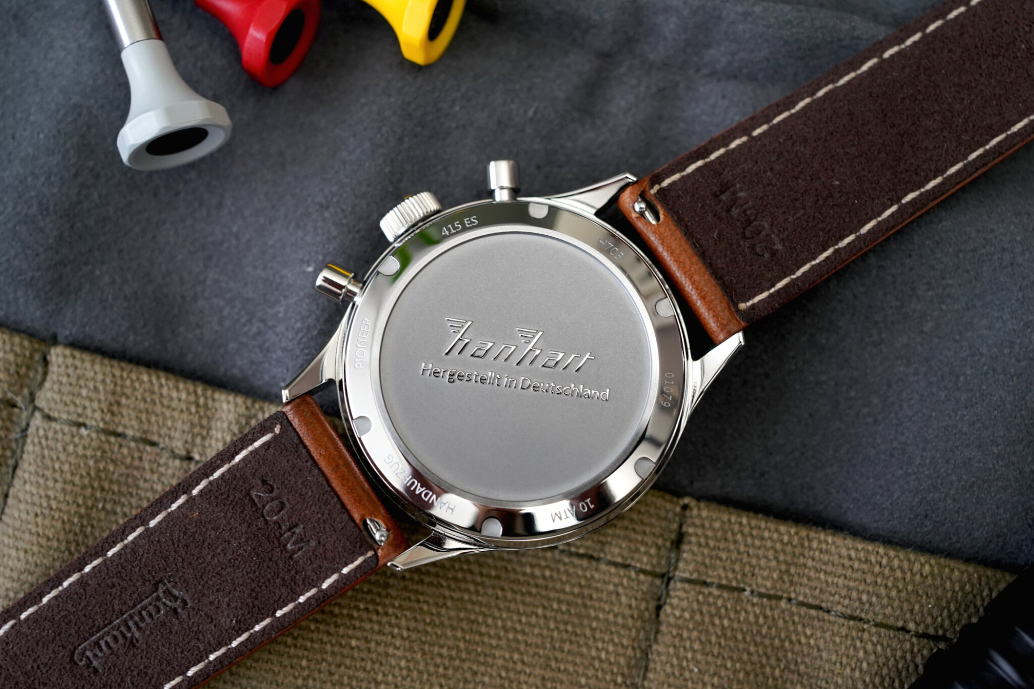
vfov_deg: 37.8
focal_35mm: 35
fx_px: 1005
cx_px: 517
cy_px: 344
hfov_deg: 54.4
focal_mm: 35
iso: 2500
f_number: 5.6
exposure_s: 1/15
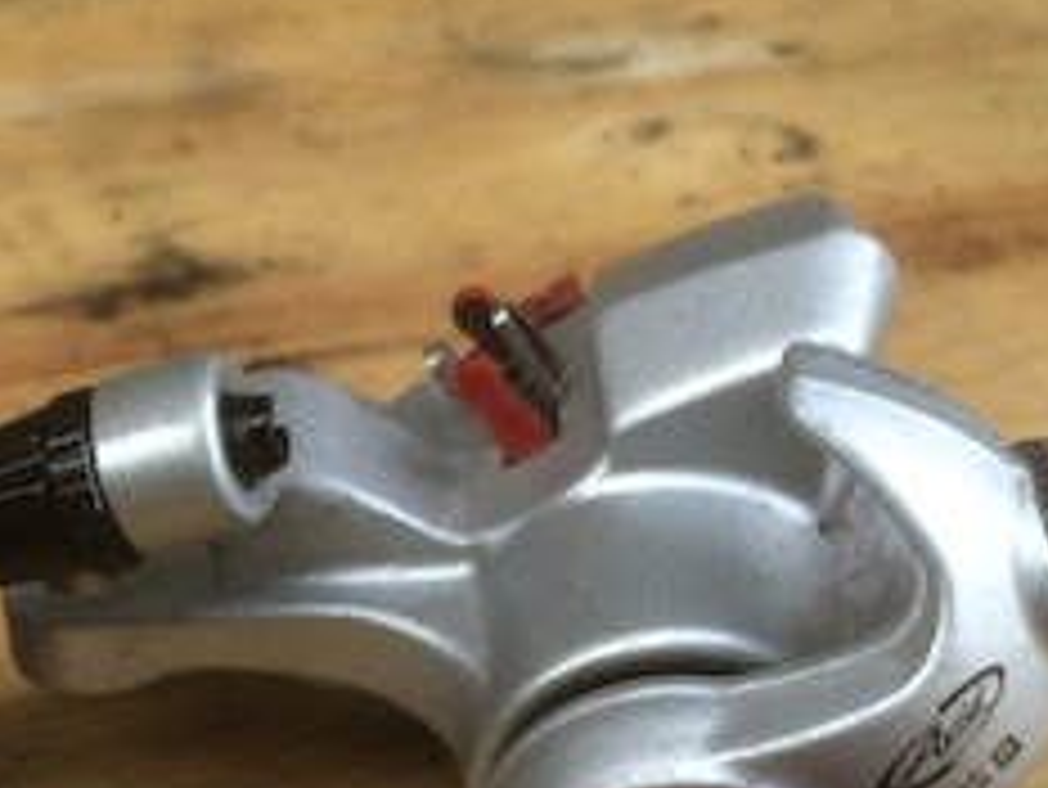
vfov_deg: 13.9
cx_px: 63
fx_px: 3120
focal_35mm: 103
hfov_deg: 18.7
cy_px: 959
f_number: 2.2
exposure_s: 1/120
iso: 50
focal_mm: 4.12
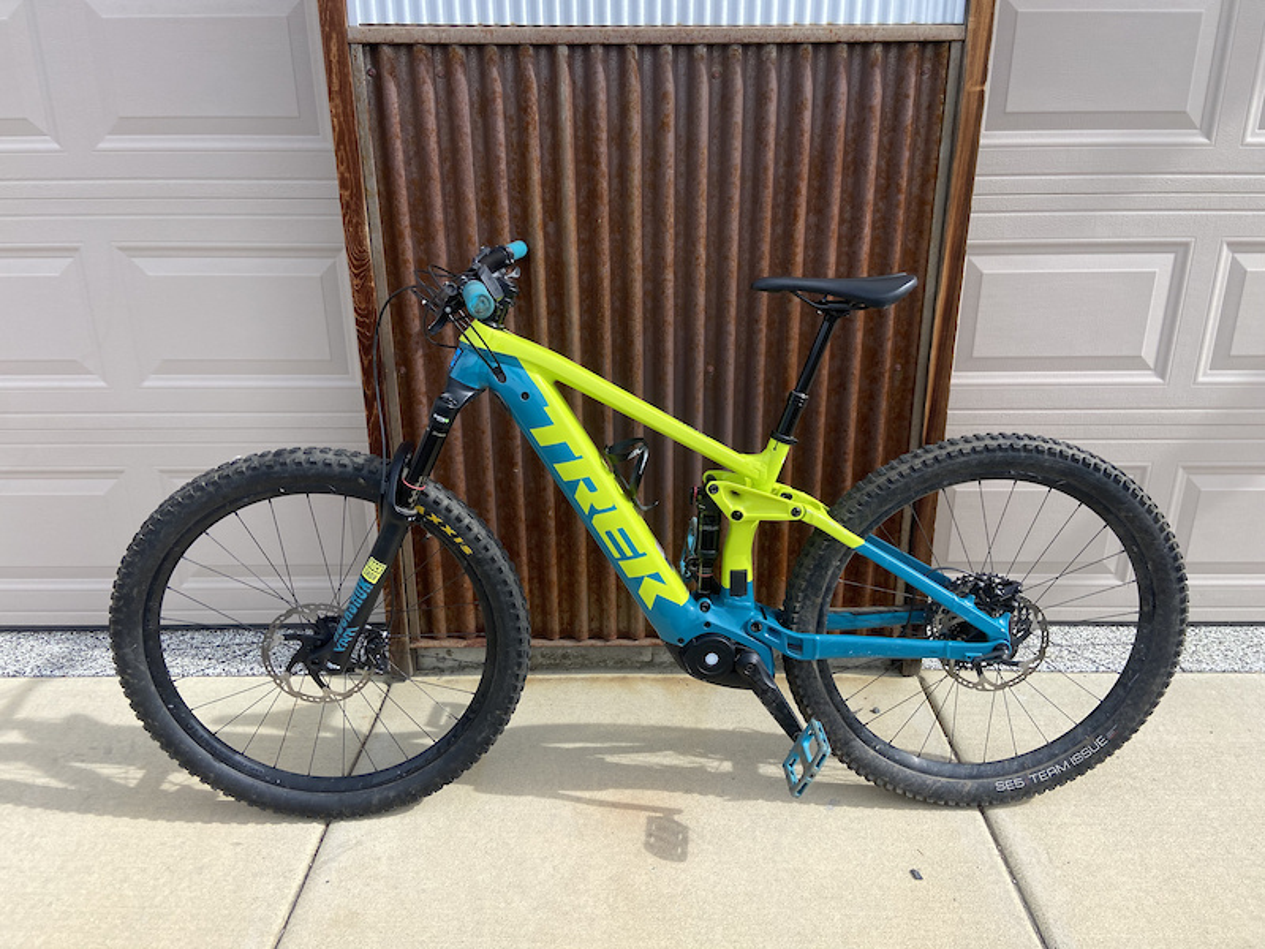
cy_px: 474
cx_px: 632
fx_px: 950
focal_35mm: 26
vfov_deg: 53.1
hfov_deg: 67.3
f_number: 1.8
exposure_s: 1/1447
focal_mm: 4.25
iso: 32
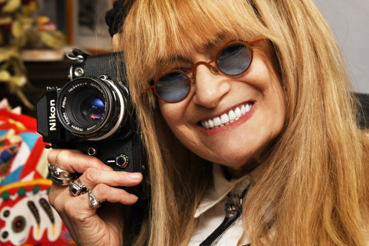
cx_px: 184
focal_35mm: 92
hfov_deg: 22.1
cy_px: 123
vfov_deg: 14.9
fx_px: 943
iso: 200
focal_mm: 92
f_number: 7.1
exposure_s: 1/20
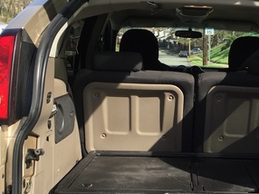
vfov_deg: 22.4
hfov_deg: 29.3
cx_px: 200
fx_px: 486
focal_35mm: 65
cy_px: 142
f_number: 2.2
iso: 32
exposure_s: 1/706
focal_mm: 4.15
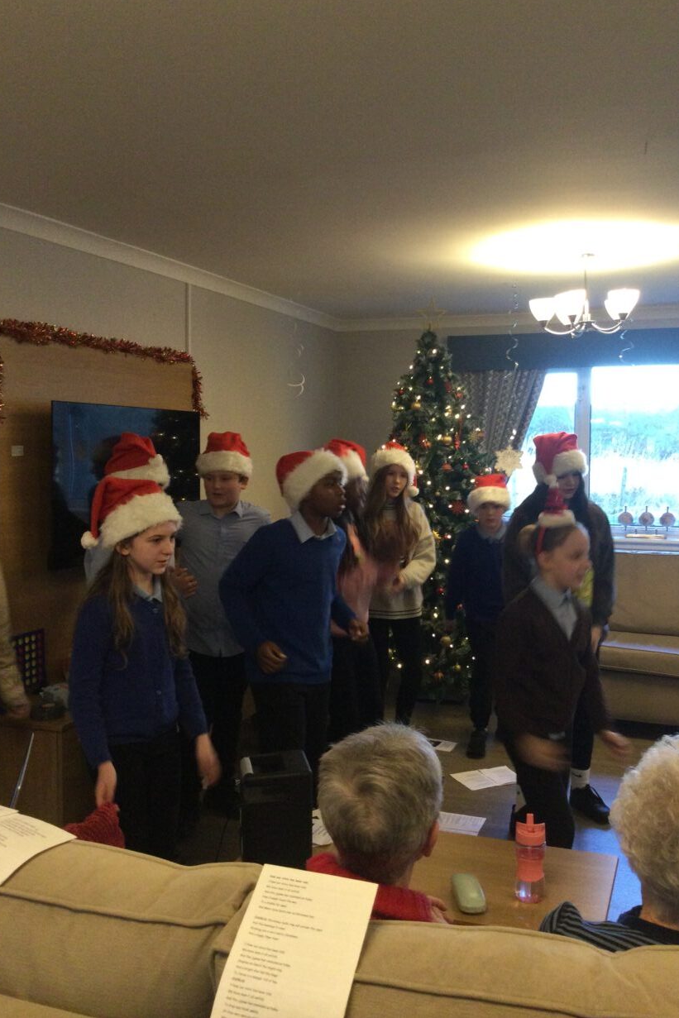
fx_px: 933
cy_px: 498
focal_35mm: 33
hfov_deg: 39.9
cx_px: 380
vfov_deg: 57.2
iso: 160
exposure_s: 1/33
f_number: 2.4
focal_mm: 3.3
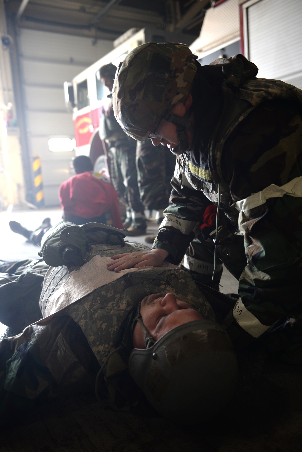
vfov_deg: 58.7
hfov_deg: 41.1
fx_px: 402
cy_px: 226
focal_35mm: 32
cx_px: 151
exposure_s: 1/200
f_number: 2.8
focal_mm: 32
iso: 200
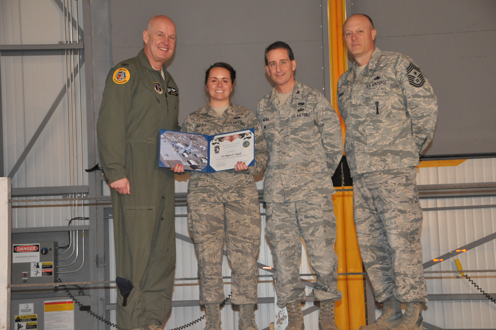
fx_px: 991
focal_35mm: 72
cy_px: 165
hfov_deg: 28.1
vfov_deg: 18.9
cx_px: 248
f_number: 5
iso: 1000
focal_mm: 48
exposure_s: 1/60
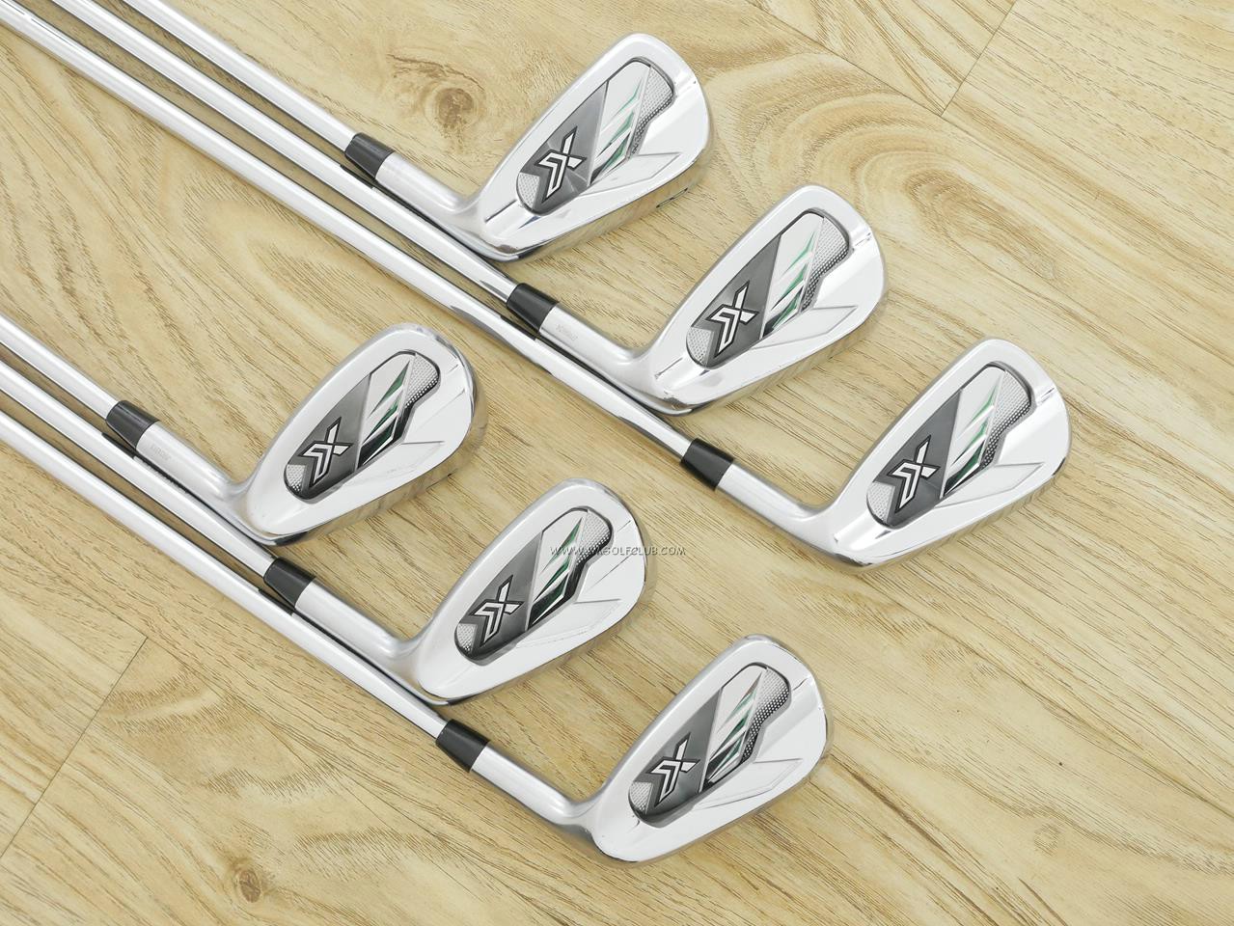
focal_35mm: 50
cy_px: 463
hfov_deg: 38.2
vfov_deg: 29.1
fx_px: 1783
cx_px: 617
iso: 1600
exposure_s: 1/40
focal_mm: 25
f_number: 4.5
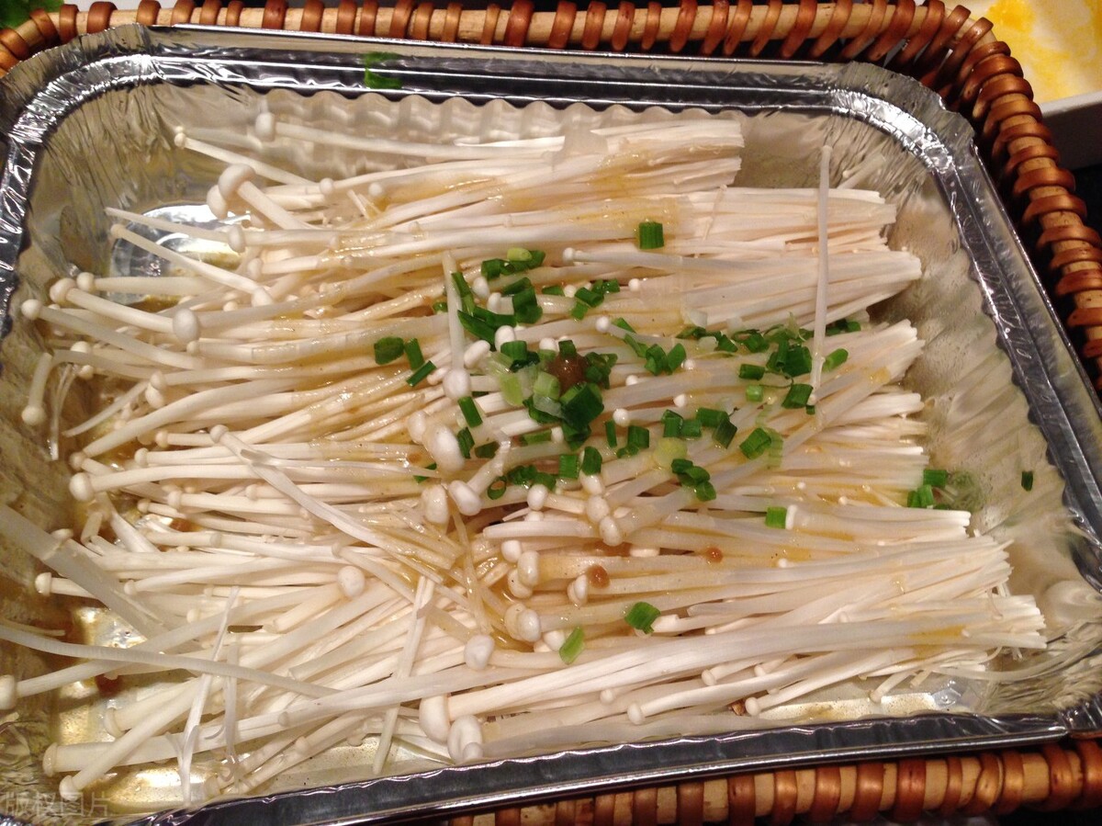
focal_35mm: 33
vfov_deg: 42.9
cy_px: 413
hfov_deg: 55.4
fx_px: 1050
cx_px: 551
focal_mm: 4.12
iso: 160
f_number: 2.4
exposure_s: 1/20
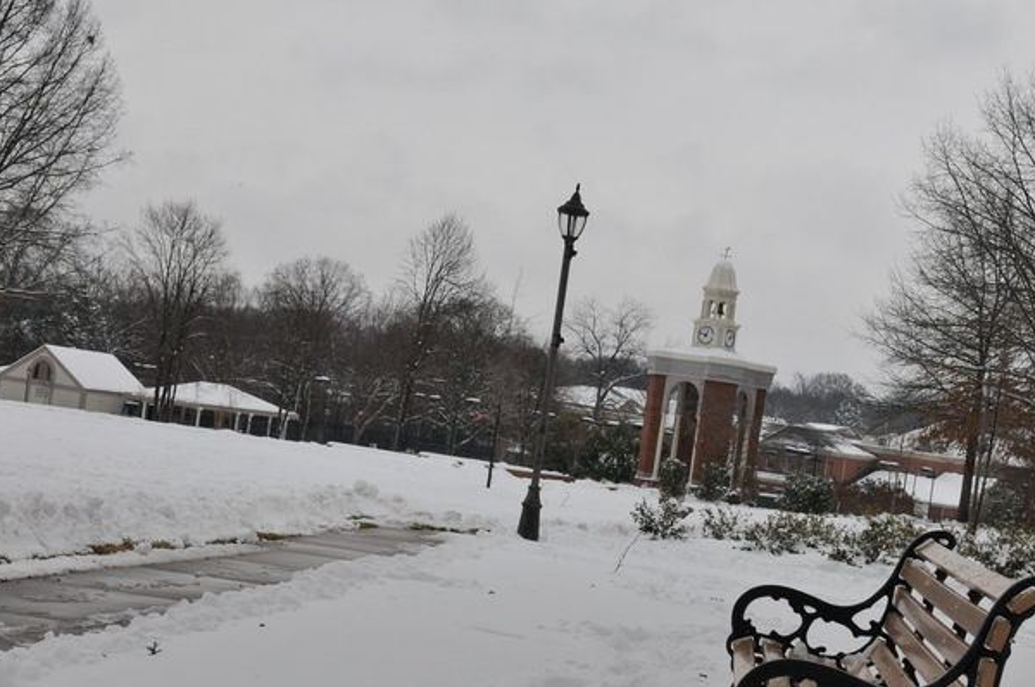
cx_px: 656
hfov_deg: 31.3
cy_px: 457
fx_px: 1837
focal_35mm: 64
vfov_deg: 21.1
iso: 200
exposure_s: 1/640
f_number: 8
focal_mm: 32
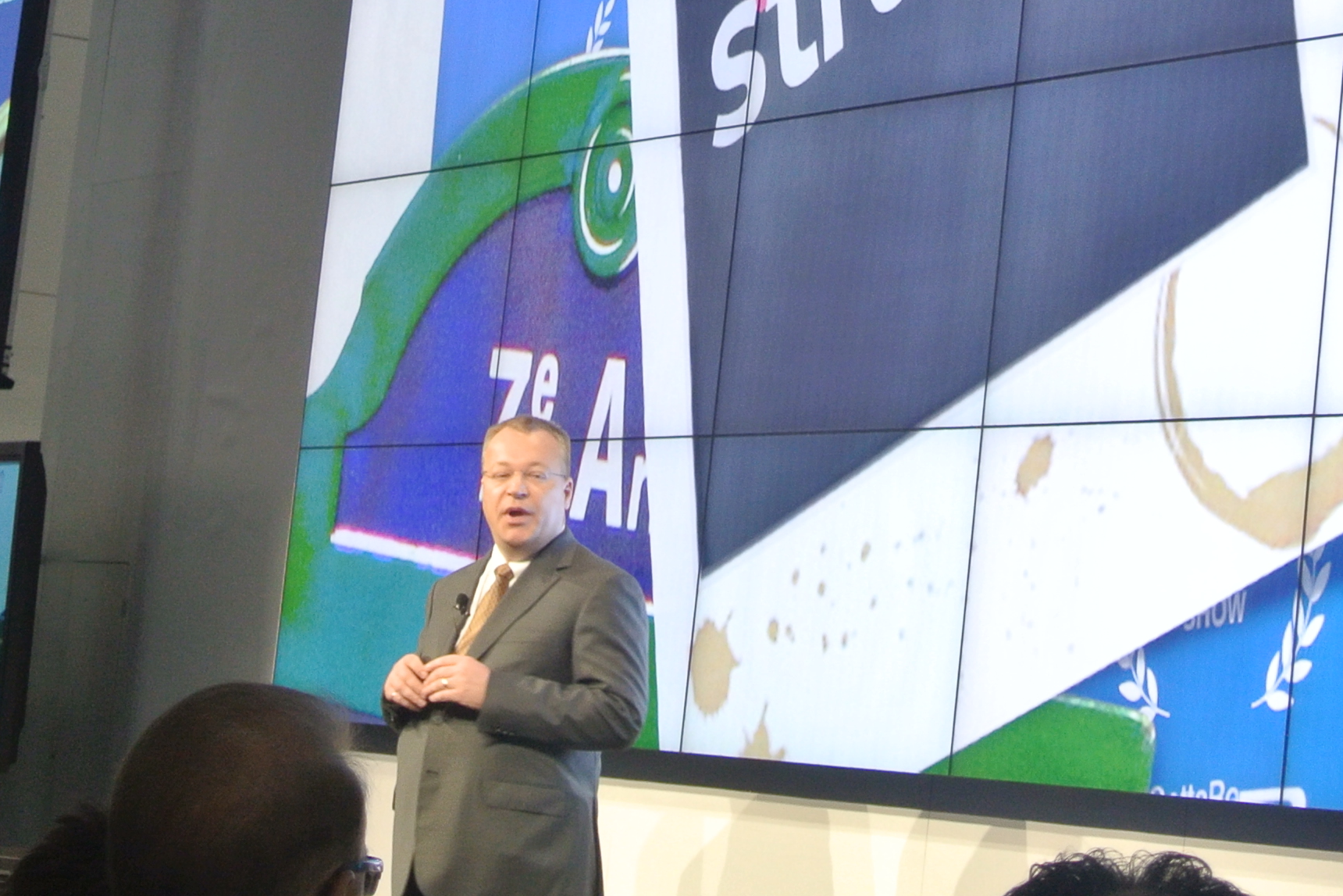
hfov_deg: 14.4
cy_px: -95
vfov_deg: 9.6
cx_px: 692
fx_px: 5297
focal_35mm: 142
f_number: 5
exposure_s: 1/30
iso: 450
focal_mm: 23.6
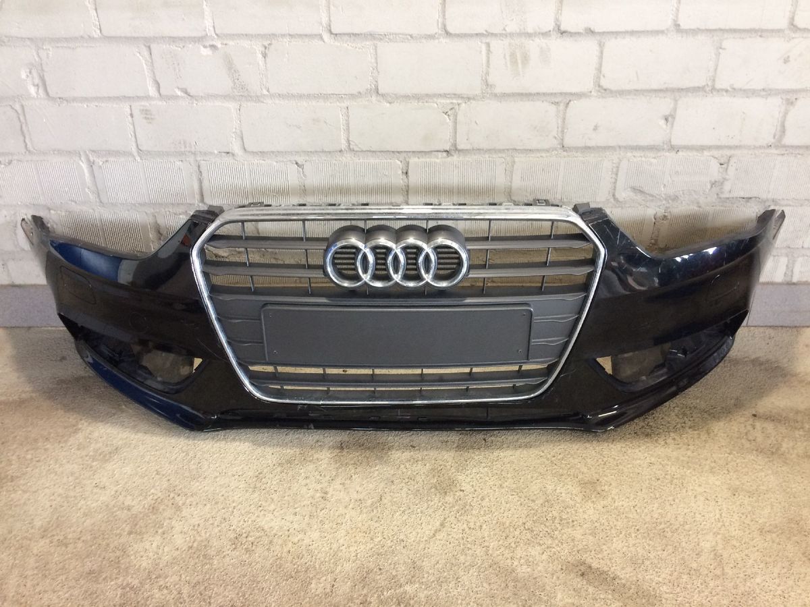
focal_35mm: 29
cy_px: 304
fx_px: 679
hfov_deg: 61.7
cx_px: 405
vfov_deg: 48.2
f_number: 2.2
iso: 160
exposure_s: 1/33
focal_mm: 4.15
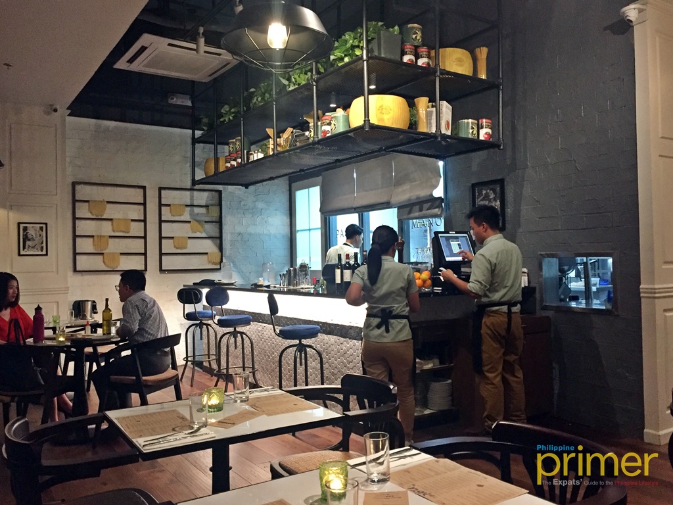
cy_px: 252
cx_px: 336
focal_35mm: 29
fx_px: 564
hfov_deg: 61.7
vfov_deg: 48.2
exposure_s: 1/30
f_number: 2.2
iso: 250
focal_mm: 4.15
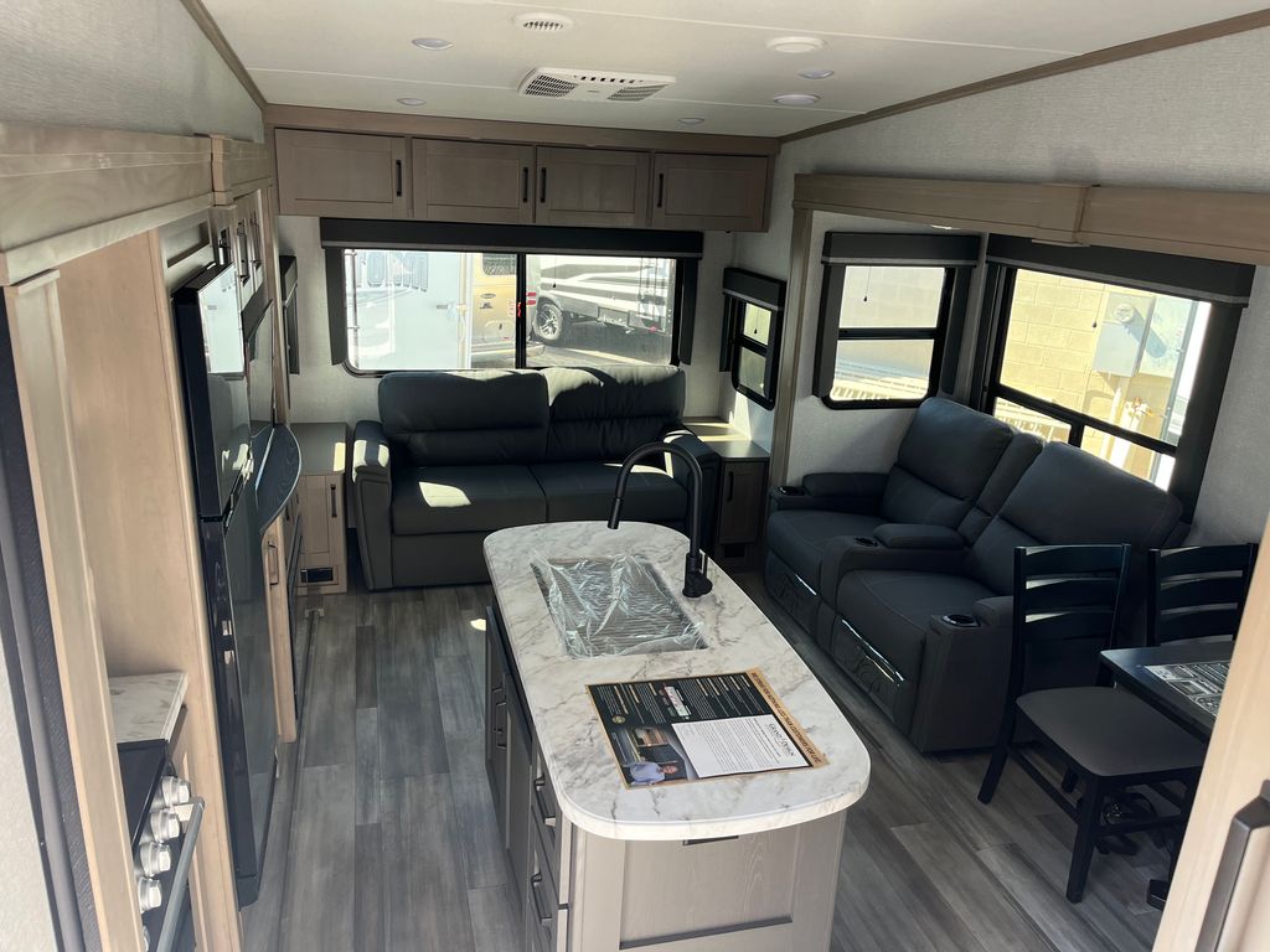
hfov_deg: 67.3
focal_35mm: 26
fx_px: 954
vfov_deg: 53.1
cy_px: 476
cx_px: 635
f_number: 1.6
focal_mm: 5.1
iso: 80
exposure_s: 1/122
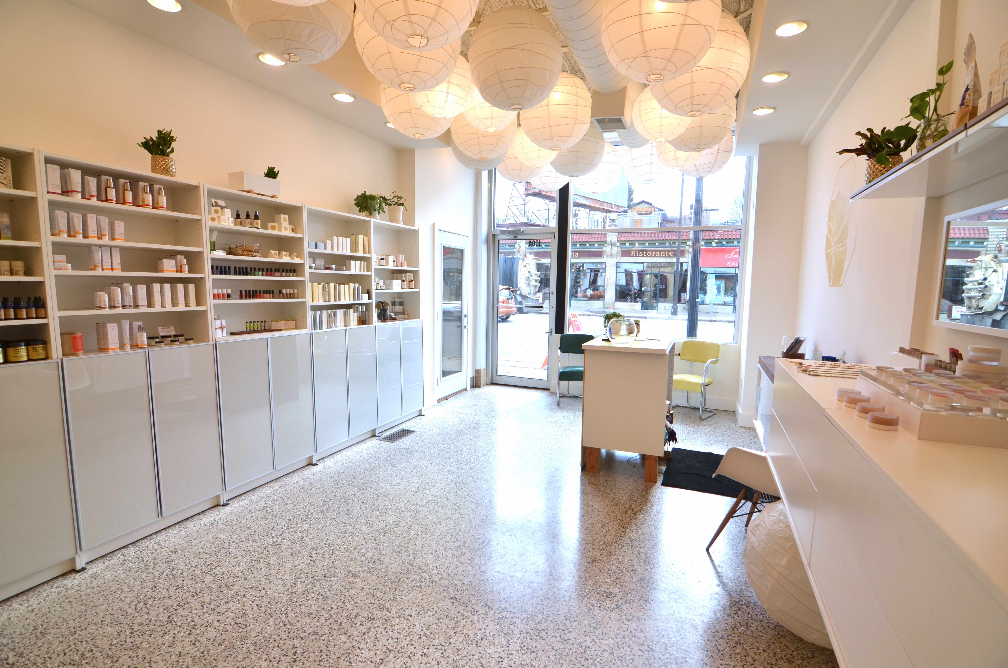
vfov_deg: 71.8
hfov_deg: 95.1
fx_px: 461
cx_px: 504
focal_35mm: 16
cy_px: 334
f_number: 5.6
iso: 200
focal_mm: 11
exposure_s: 1/125
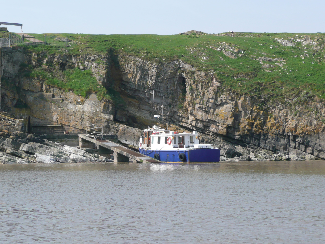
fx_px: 1117
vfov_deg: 12.5
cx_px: 162
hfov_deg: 16.6
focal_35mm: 119
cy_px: 122
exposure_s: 1/400
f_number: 4.7
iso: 100
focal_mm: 19.5
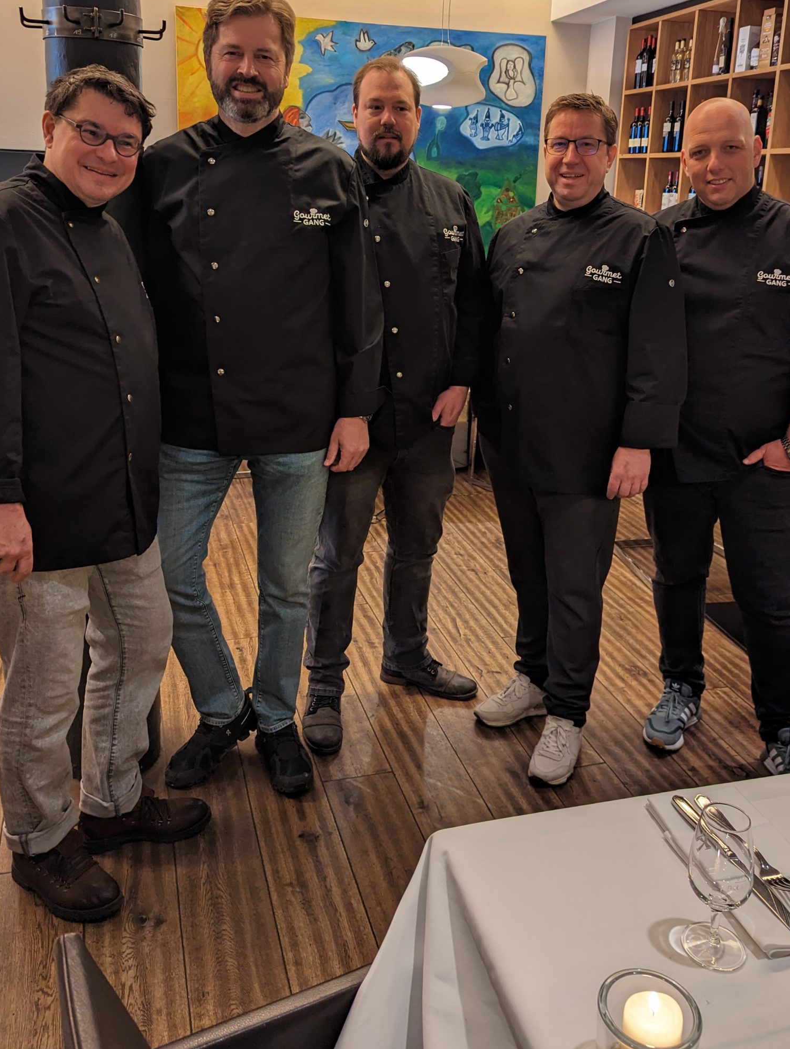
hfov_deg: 45.5
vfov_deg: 57.4
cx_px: 382
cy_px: 381
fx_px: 941
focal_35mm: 31
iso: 115
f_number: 1.85
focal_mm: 6.81
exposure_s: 1/25
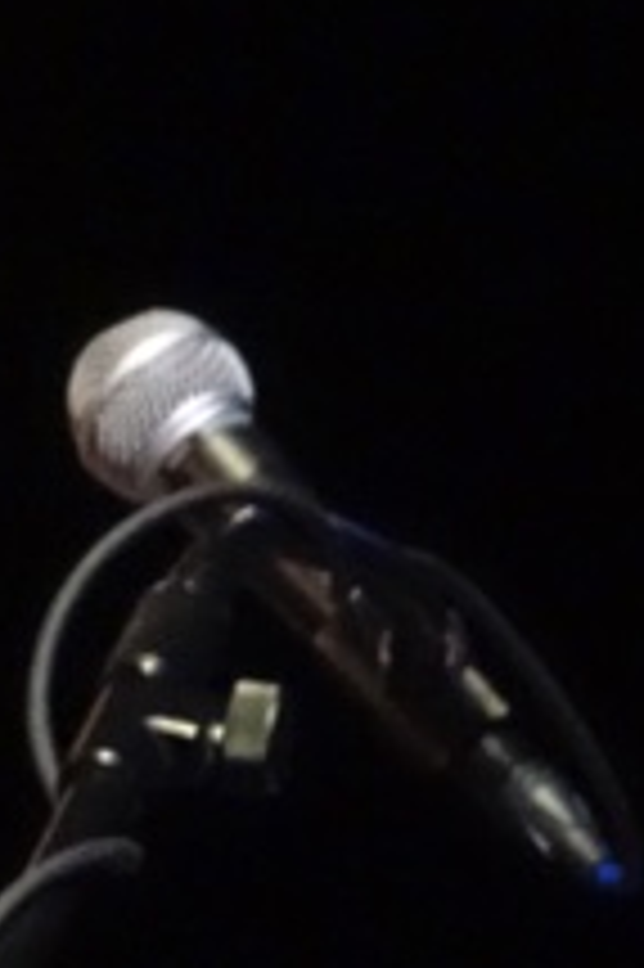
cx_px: -468
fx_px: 31604
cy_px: 601
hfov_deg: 1.2
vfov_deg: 1.8
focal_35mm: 1176
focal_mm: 47.87
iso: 1600
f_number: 6.3
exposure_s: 1/40
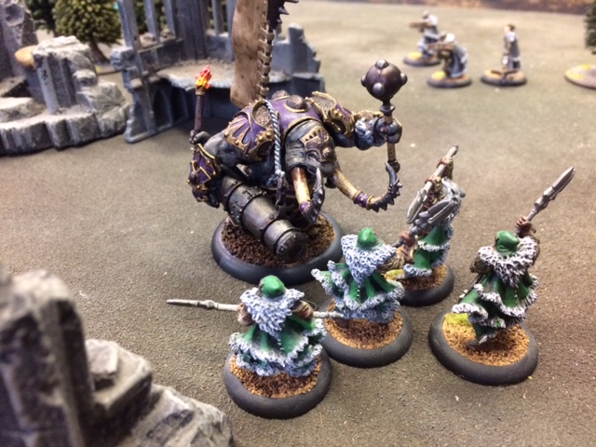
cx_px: 298
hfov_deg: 61.7
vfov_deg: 48.2
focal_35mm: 29
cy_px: 224
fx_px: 499
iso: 250
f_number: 2.2
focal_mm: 4.15
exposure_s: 1/30
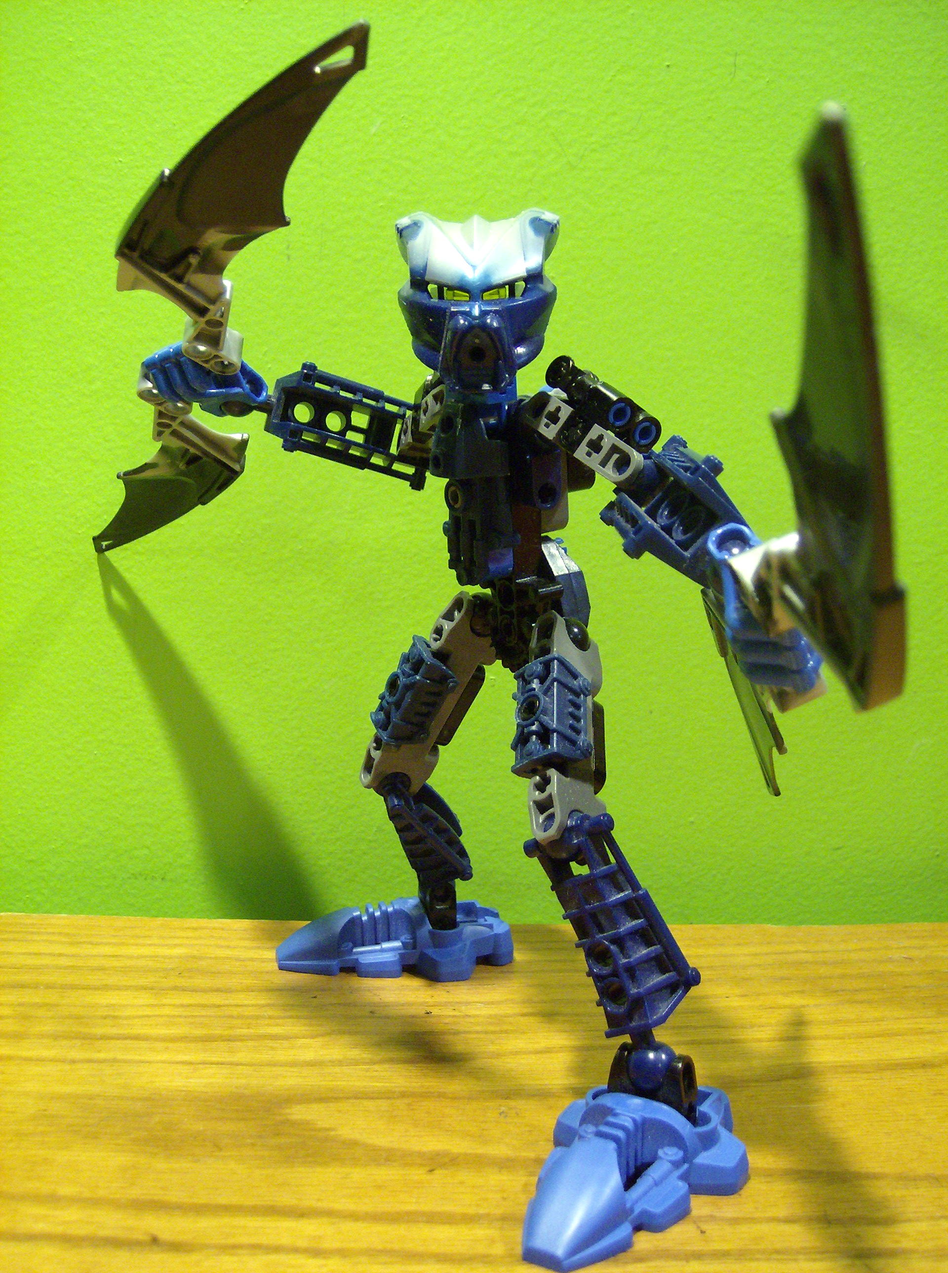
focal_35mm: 36
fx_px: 1320
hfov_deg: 39.5
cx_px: 474
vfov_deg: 51.5
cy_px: 636
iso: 200
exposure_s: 1/10.6
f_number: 2.8
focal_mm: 6
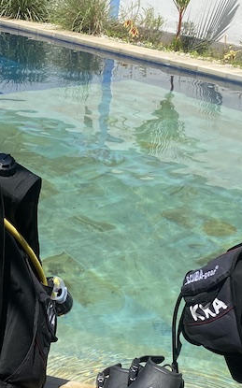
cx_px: 73
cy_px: 254
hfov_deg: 19.0
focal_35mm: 68
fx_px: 718
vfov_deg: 30.0
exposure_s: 1/2315
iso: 32
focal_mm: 4.25
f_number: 1.8
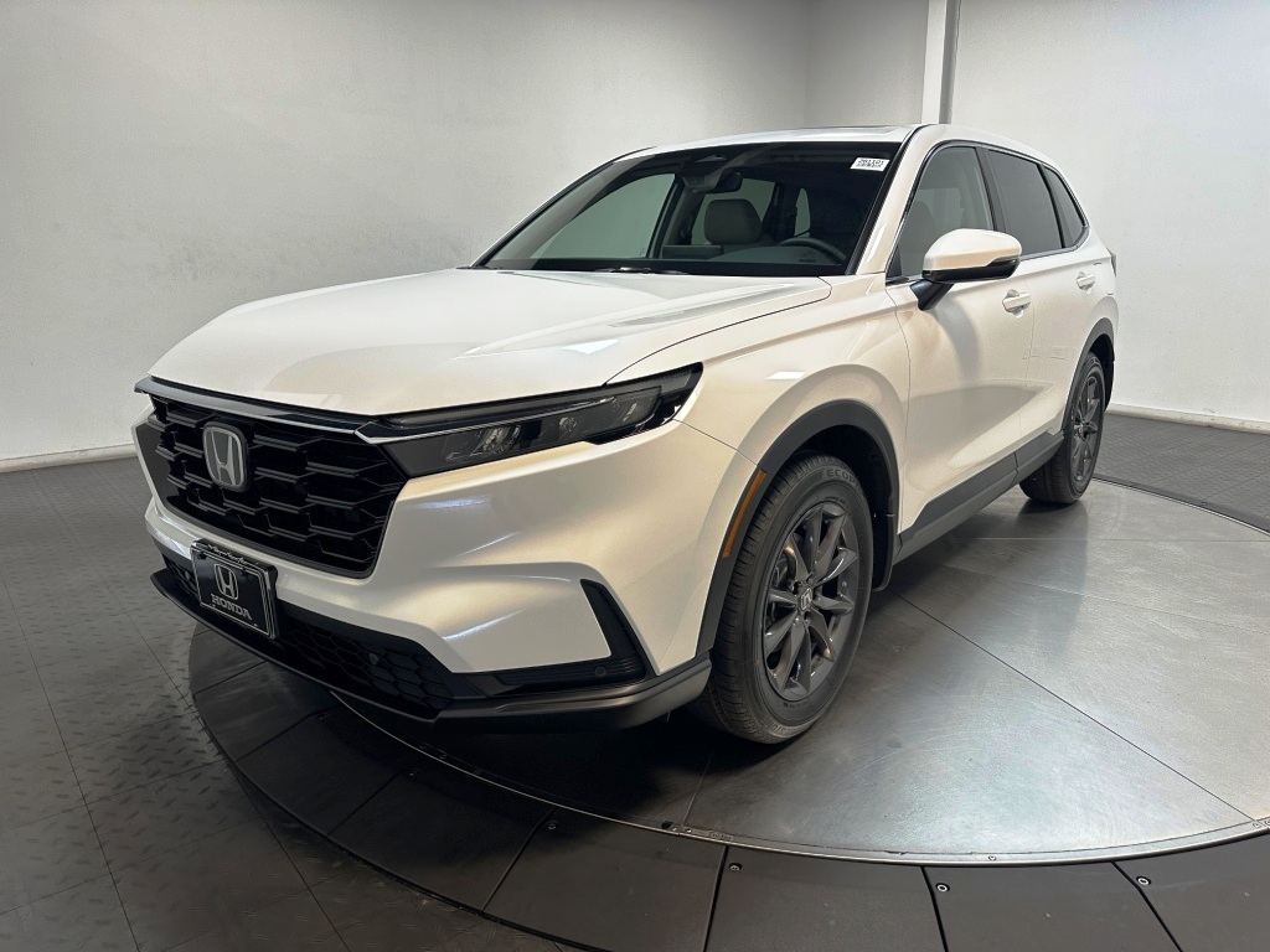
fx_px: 881
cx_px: 635
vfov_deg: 56.8
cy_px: 476
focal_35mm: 24
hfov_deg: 71.6
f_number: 1.78
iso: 160
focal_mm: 6.86
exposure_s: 1/60
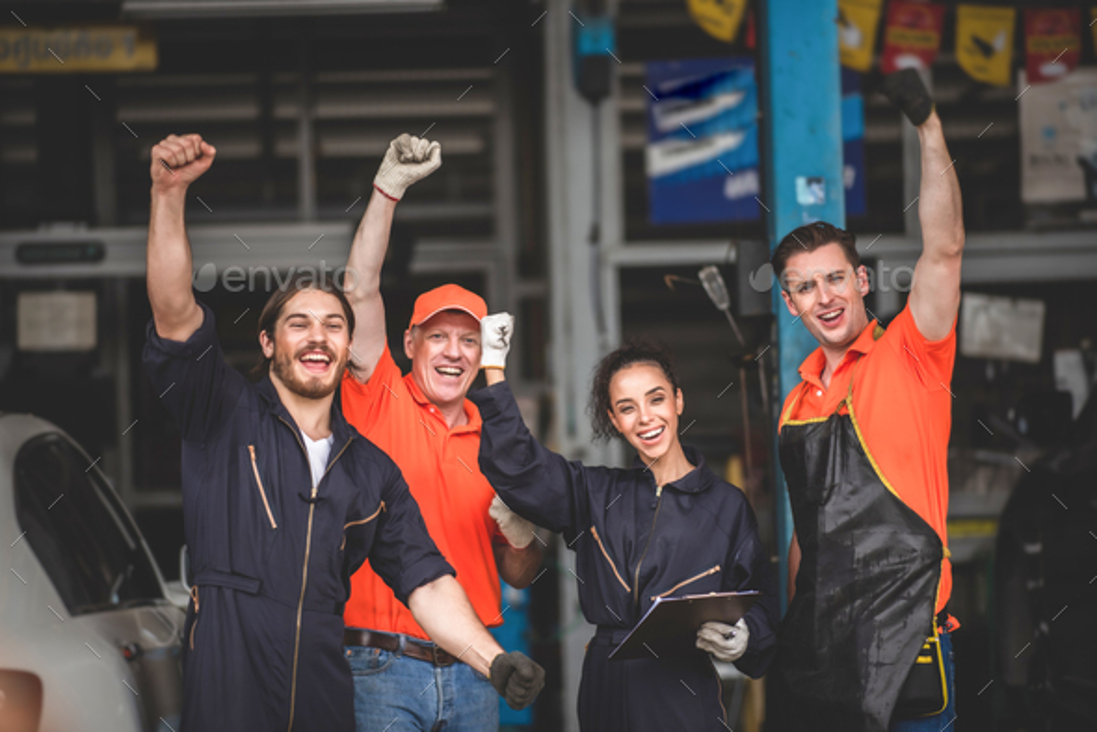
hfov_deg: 19.4
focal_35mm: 105
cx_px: 548
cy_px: 366
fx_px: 3201
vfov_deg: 13.1
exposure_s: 1/2500
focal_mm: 105
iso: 250
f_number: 1.4
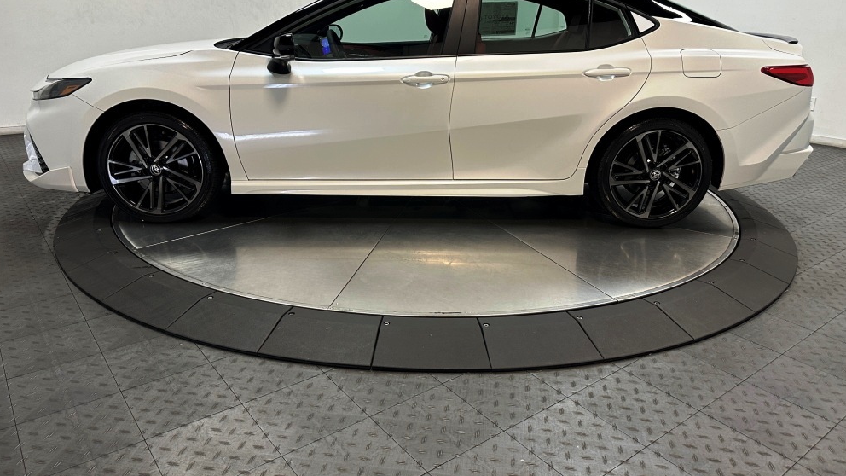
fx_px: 606
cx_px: 419
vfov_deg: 42.7
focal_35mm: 27
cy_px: 188
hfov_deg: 69.9
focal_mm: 6.86
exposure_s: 1/60
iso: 200
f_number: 1.78
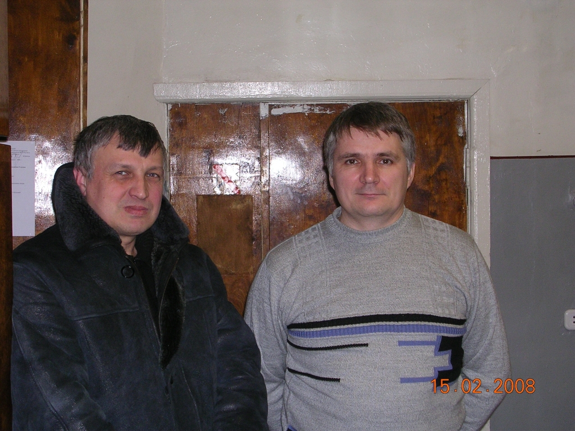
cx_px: 288
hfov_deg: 32.2
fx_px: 997
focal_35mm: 60
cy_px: 216
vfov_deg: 24.4
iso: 89
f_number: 3.4
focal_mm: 9.1
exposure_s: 1/60.1
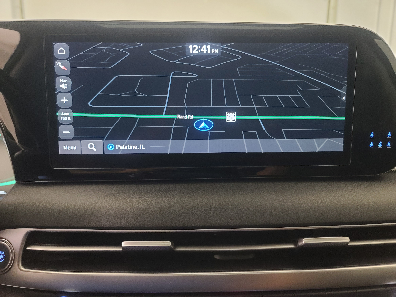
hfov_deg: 69.4
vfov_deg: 54.9
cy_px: 148
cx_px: 198
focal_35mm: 25
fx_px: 286
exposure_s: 1/24
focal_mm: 7
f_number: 1.8
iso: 640
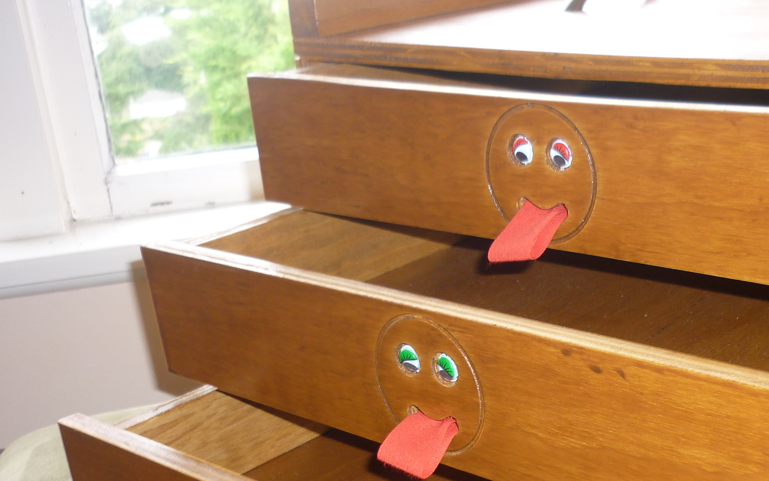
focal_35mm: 54
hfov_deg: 37.0
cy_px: 372
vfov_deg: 23.7
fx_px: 1132
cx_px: 536
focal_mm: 5.5
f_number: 2.8
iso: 100
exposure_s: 1/30
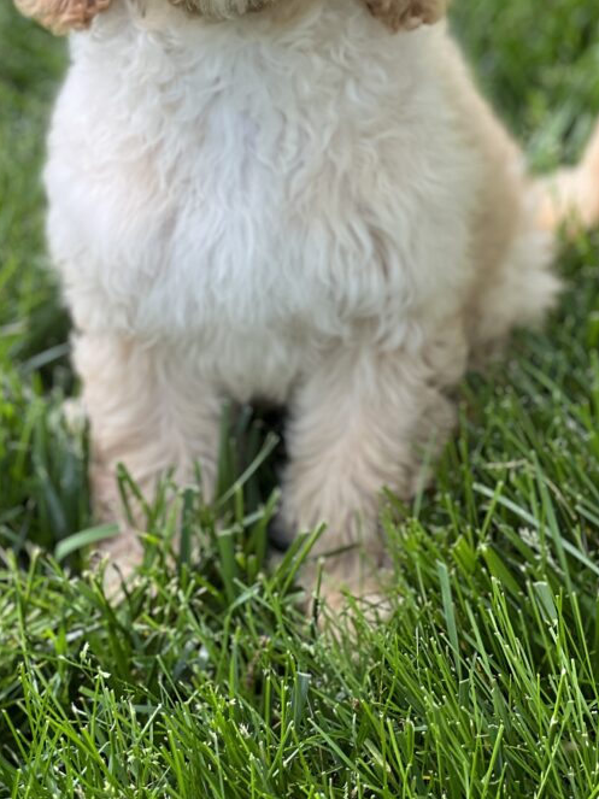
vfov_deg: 16.5
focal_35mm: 119
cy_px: 192
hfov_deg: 12.4
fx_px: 2746
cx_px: 224
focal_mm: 9
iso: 50
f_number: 2.8
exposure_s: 1/121
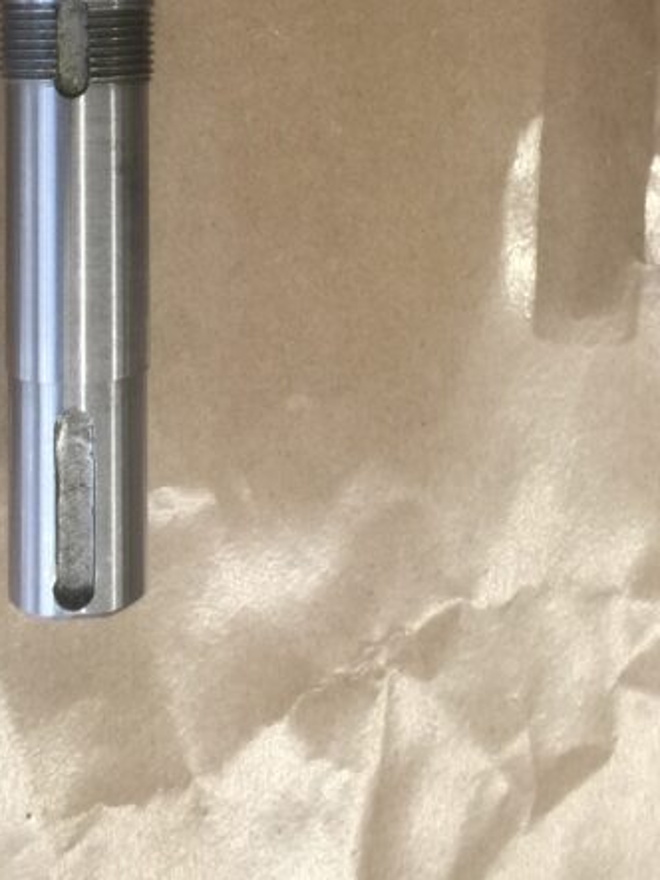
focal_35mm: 67
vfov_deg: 27.1
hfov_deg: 21.9
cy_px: -38
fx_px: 1704
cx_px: 247
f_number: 2.2
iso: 32
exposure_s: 1/15
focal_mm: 4.15
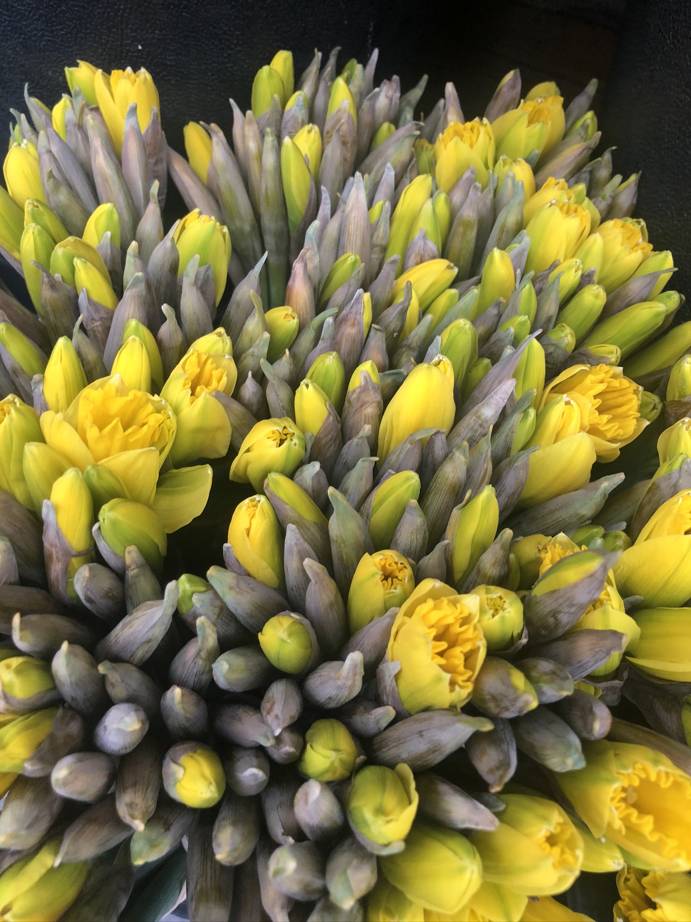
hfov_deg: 49.7
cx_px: 346
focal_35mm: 28
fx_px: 745
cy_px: 461
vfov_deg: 63.4
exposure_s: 1/30
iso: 25
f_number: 1.8
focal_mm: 4
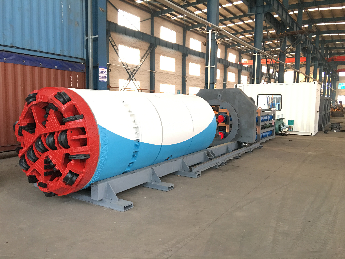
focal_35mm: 29
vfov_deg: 48.2
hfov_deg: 61.7
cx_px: 172
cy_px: 130
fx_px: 289
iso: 100
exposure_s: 1/8
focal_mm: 4.15
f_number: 2.2
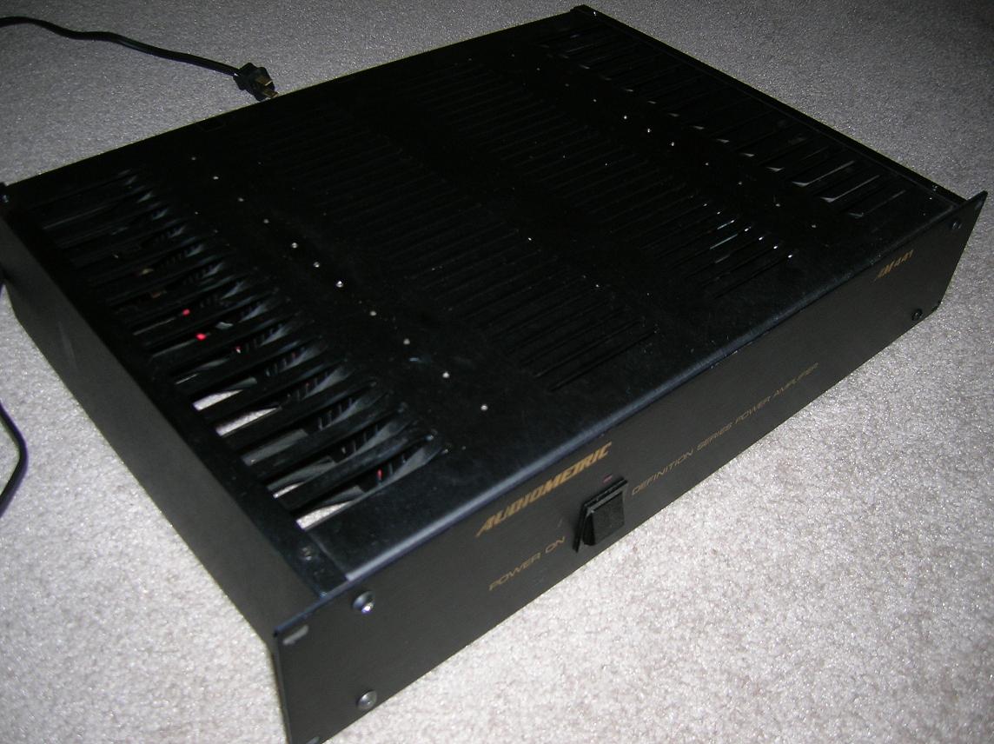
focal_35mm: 34
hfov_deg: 54.0
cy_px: 372
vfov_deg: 41.7
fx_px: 975
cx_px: 497
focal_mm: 5.7
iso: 50
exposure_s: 1/60.1
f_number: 2.9
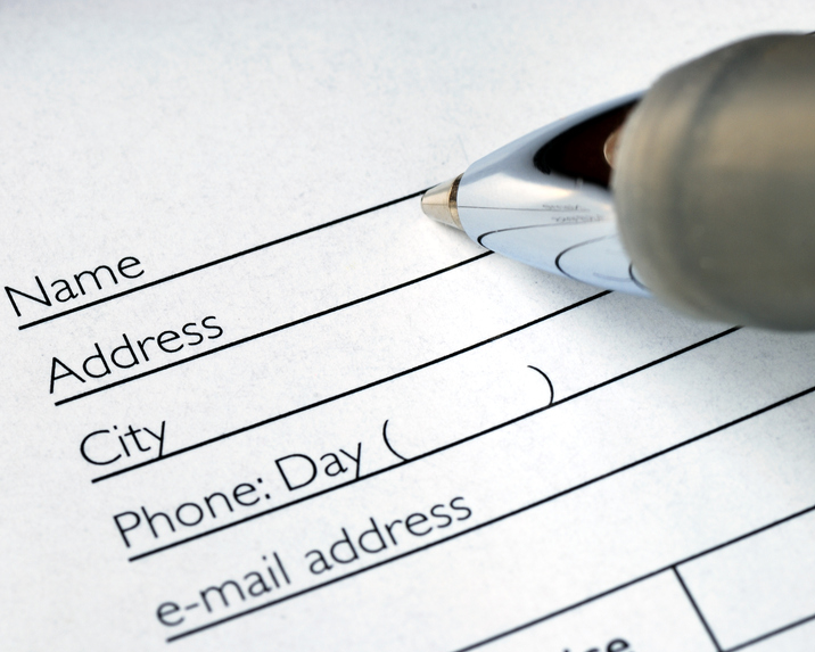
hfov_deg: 12.6
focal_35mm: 153
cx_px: 446
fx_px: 3691
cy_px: 328
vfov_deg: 10.1
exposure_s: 1/1.3
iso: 100
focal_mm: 90
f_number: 22
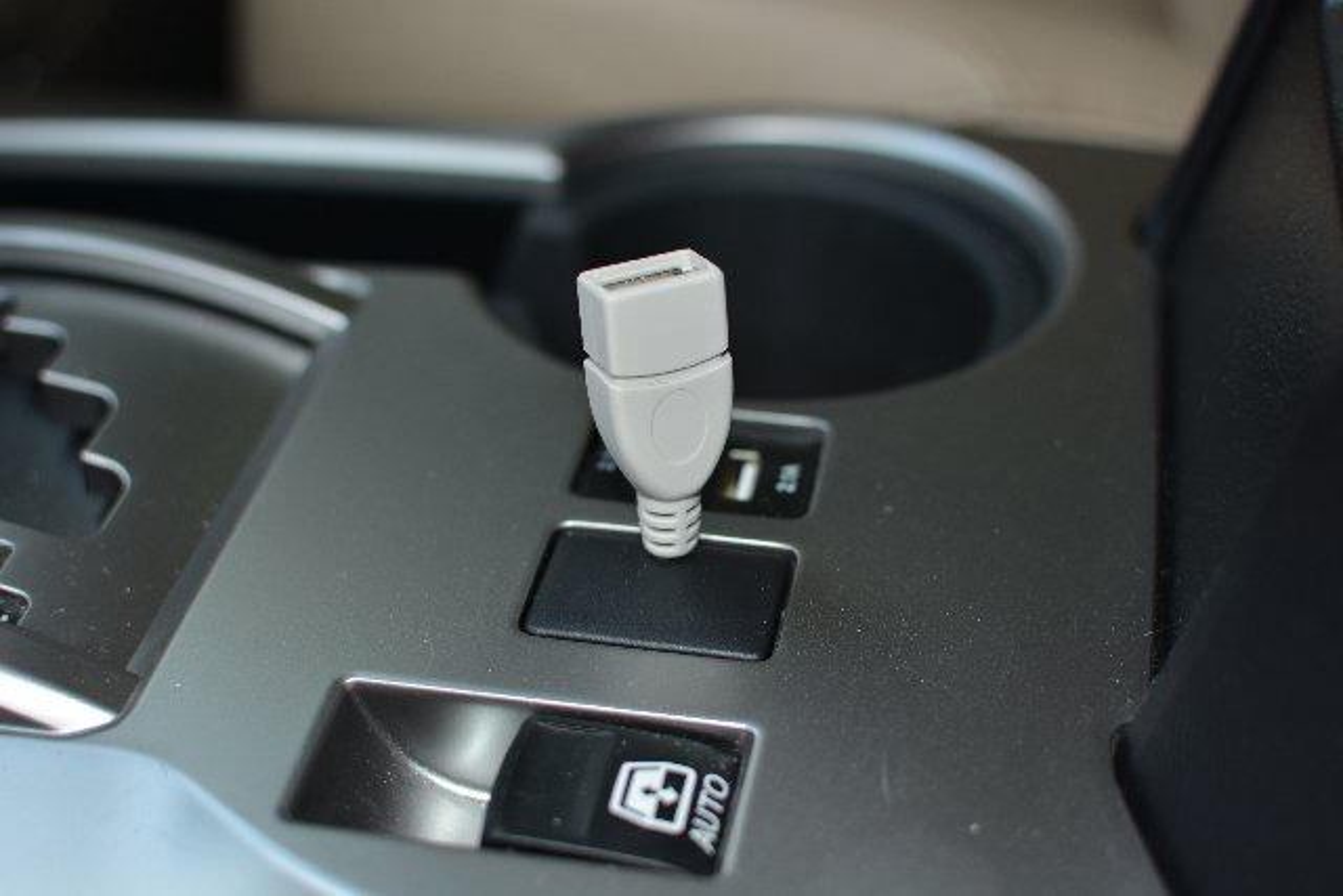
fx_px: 1959
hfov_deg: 37.8
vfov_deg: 25.8
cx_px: 672
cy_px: 448
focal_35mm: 52
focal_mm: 35
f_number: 2.8
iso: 110
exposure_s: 1/125
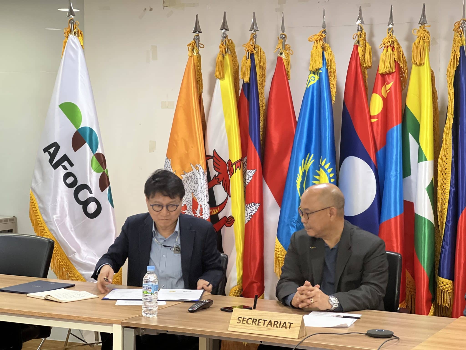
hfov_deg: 25.3
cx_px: 233
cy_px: 175
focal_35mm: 77
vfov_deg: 19.1
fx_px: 1037
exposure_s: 1/40
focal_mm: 9
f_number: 2.8
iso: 400
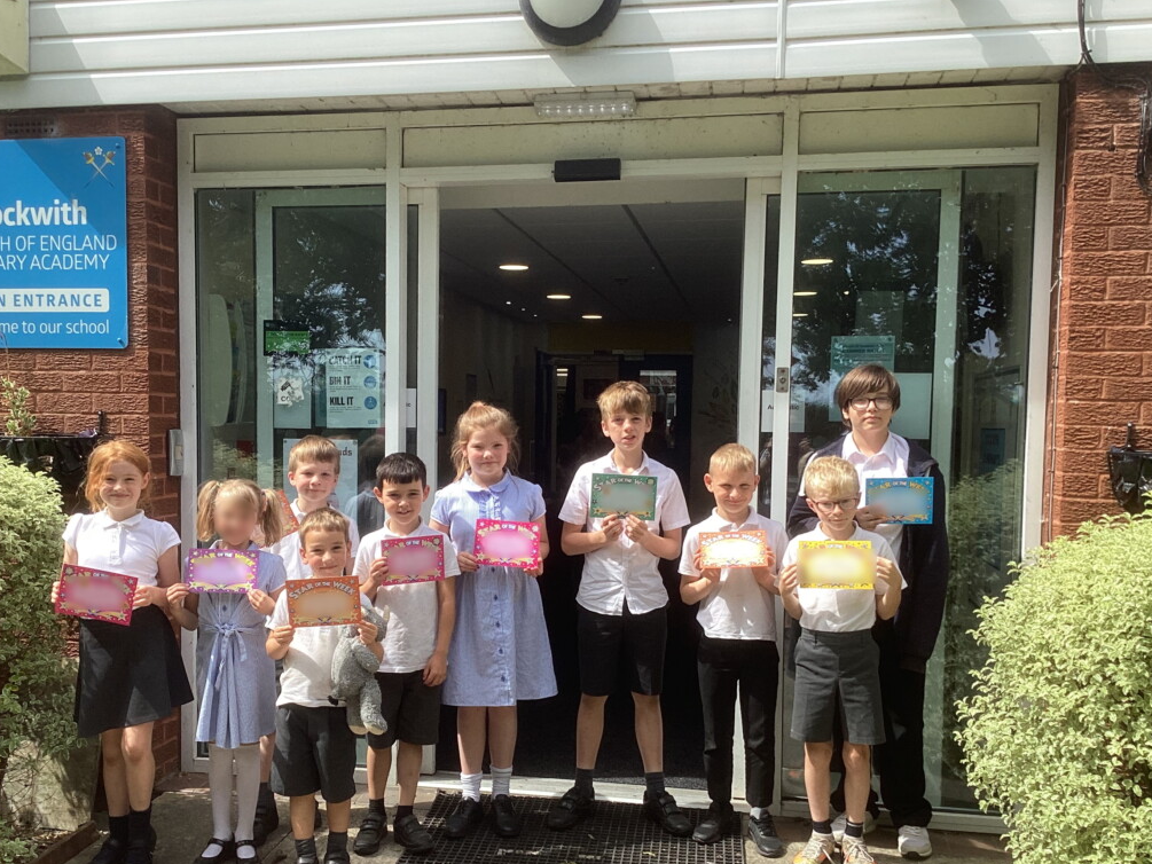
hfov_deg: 50.0
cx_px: 510
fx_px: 1231
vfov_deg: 38.6
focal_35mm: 37
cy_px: 496
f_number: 2.4
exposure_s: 1/525
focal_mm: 3.3
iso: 25
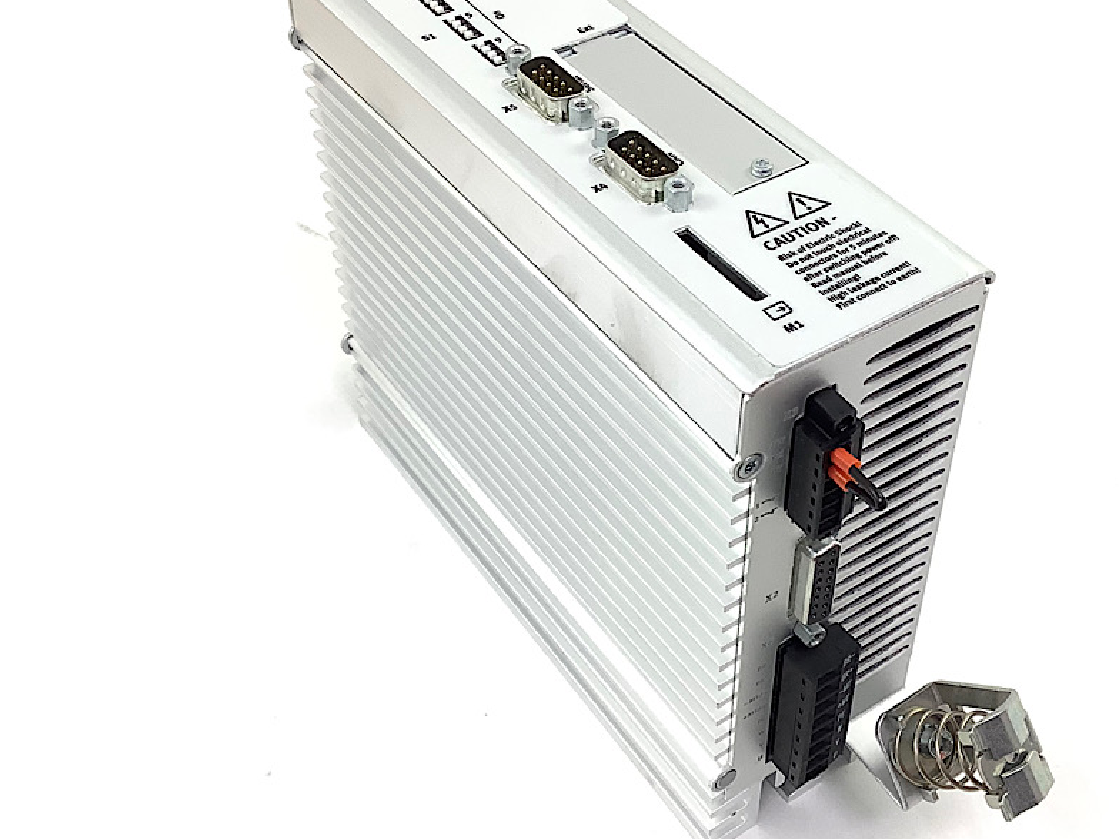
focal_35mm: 47
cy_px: 382
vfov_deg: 30.9
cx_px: 672
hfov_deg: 40.3
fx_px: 1519
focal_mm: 3.3
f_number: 2.4
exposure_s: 1/50
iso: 50
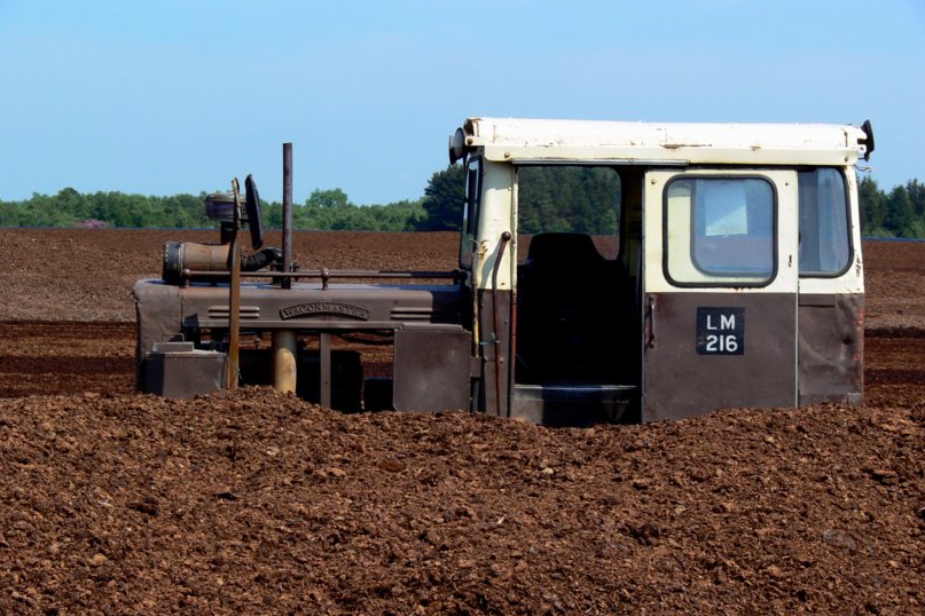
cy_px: 342
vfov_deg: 11.5
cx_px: 462
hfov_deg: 17.2
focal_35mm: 119
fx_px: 3057
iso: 80
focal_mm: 24
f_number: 5.6
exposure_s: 1/250
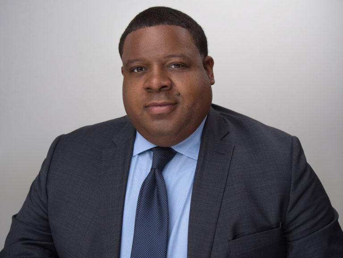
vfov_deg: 30.3
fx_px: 476
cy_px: 129
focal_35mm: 48
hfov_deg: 39.7
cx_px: 172
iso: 1600
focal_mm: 24
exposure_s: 1/200
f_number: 4.5
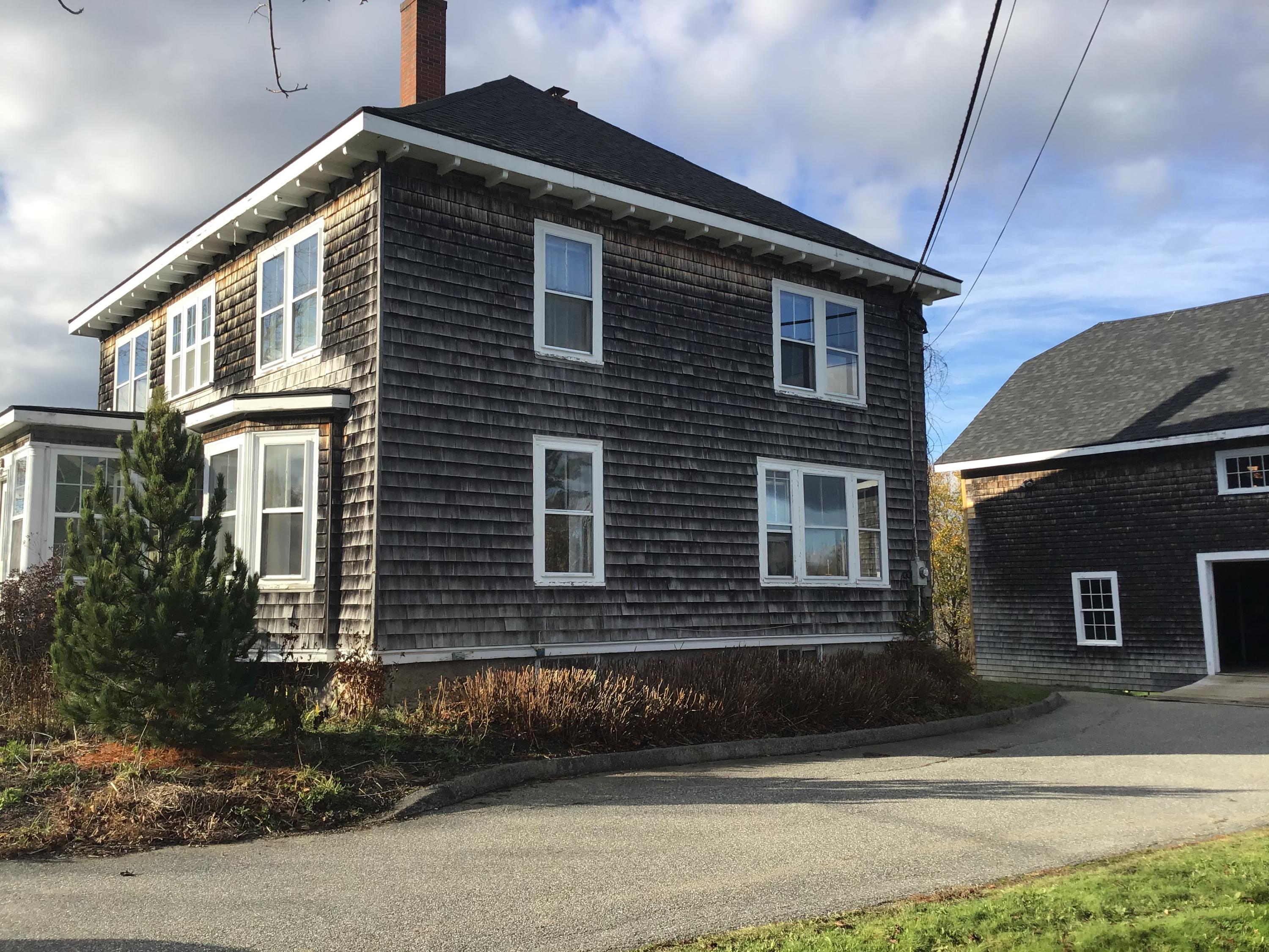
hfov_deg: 58.4
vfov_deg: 45.4
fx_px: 1136
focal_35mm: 31
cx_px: 634
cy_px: 476
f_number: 2.4
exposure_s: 1/806
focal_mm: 3.3
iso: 25
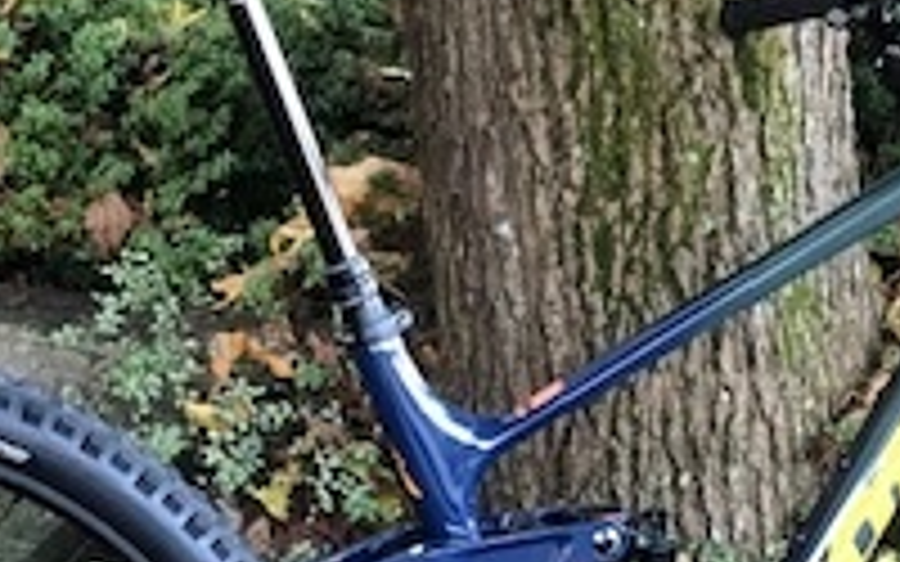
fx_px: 2330
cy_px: 575
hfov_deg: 21.8
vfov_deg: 13.6
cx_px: 567
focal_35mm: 95
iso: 40
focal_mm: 3.99
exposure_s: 1/15
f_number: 1.8
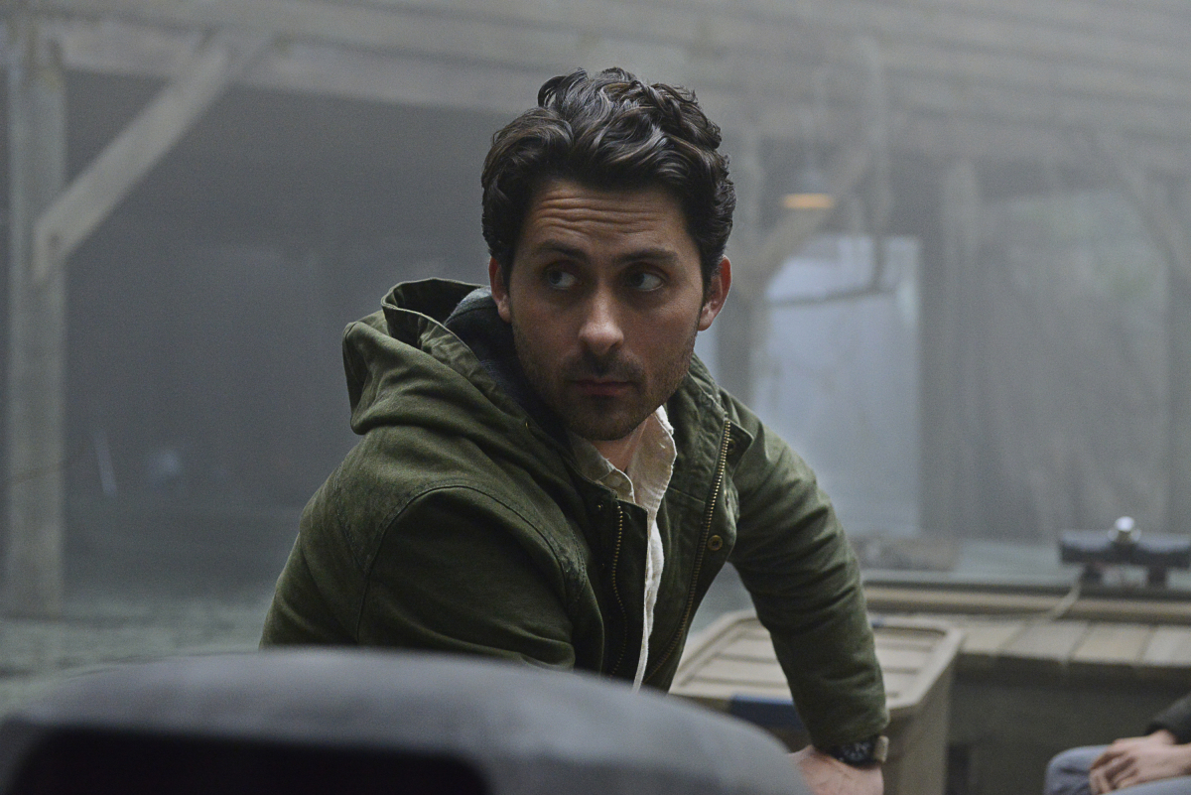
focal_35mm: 70
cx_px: 596
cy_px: 398
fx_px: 2317
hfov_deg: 28.8
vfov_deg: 19.5
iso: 6400
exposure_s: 1/320
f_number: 5
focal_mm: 70
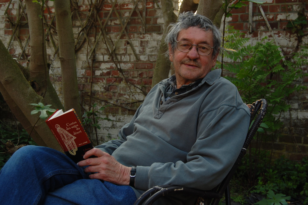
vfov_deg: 28.0
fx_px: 410
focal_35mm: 48
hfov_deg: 41.1
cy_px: 102
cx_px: 154
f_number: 5.6
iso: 200
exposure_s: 1/100
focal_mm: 32
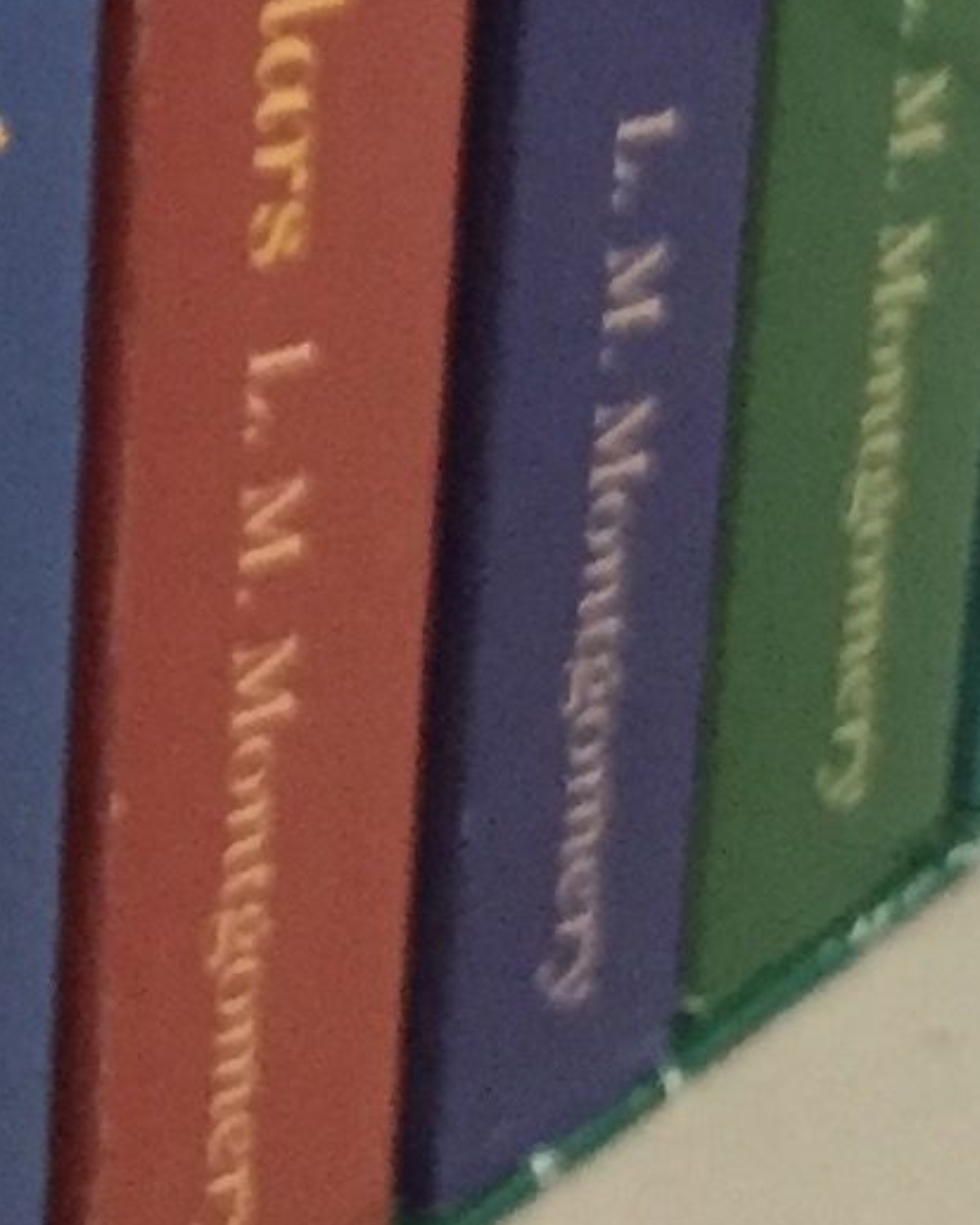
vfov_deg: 10.4
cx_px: -641
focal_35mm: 179
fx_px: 6488
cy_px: -584
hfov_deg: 8.4
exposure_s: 1/17
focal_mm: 4.15
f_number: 2.2
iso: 320
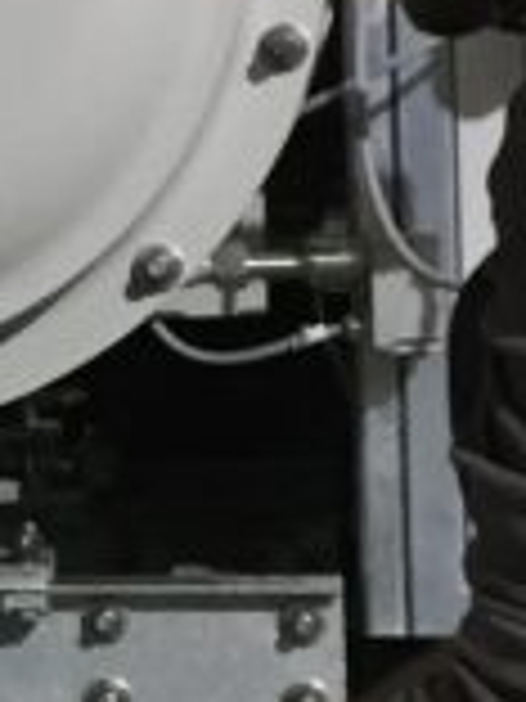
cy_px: 238
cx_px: -1079
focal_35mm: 215
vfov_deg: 9.2
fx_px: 4356
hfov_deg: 6.3
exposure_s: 1/33
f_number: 2.2
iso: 125
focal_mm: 4.15
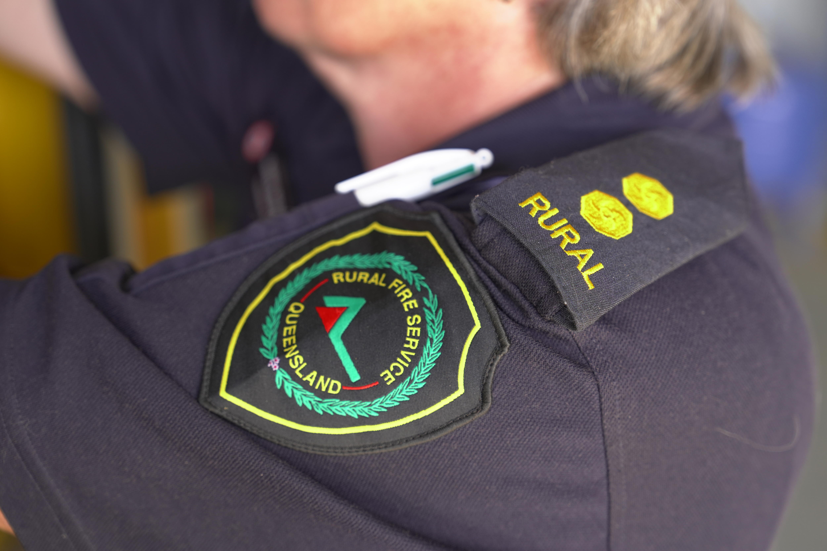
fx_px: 1539
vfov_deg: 20.3
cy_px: 276
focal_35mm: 67
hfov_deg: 30.1
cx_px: 414
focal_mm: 67
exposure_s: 1/125
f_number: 2.8
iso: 320
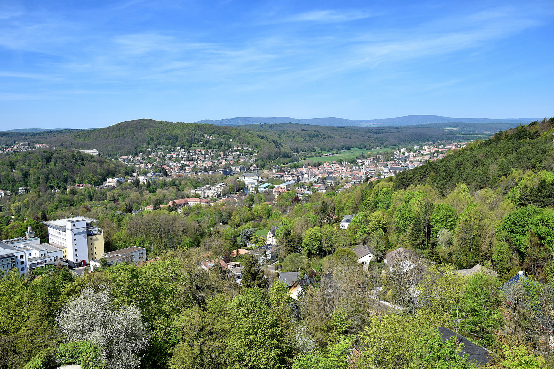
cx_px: 277
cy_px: 184
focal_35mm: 27
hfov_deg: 67.4
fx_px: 415
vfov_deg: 47.9
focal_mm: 18
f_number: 8
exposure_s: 1/320
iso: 100
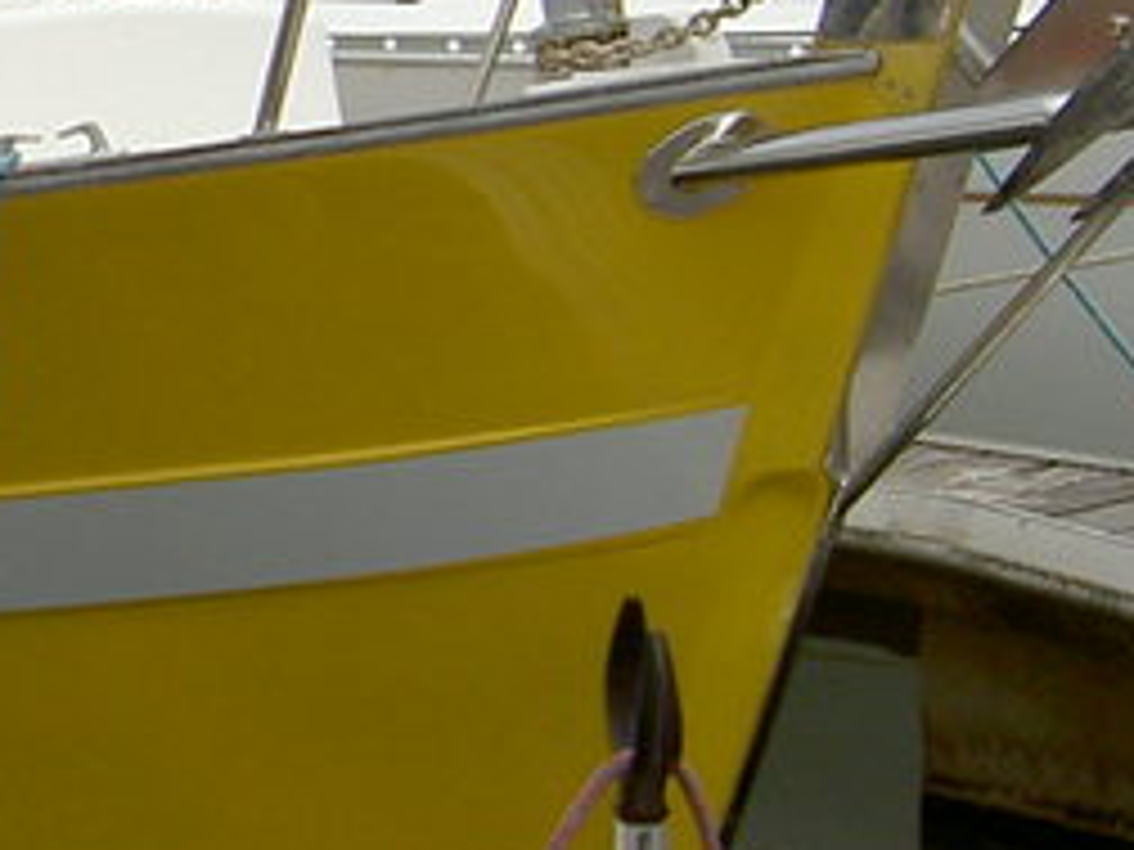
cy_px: 121
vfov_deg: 10.7
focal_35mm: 138
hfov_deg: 13.7
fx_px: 4521
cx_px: -396
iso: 50
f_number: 4.7
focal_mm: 5.6
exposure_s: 1/800
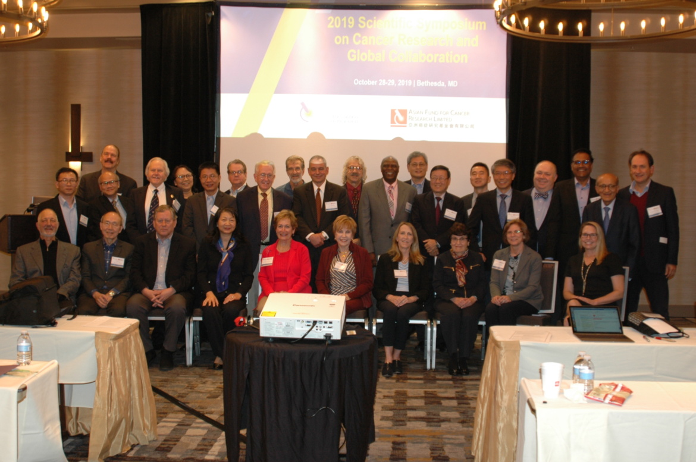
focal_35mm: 42
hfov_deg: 46.4
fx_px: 811
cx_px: 348
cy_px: 231
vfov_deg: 31.8
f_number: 3.5
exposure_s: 1/60
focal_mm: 28
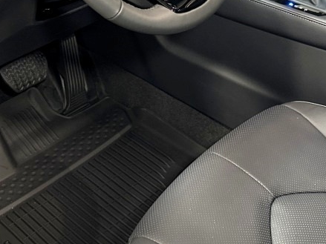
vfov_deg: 25.1
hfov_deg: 34.3
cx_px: 190
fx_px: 527
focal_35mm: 56
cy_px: 14
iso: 1000
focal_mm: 6.86
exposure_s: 1/30
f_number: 1.78
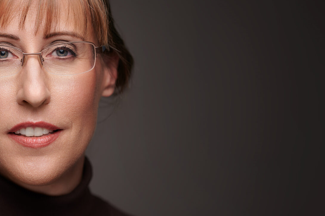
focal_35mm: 150
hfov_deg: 13.6
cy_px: 113
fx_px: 1353
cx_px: 45
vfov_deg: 9.1
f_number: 2.5
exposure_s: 1/800
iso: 100
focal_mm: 85
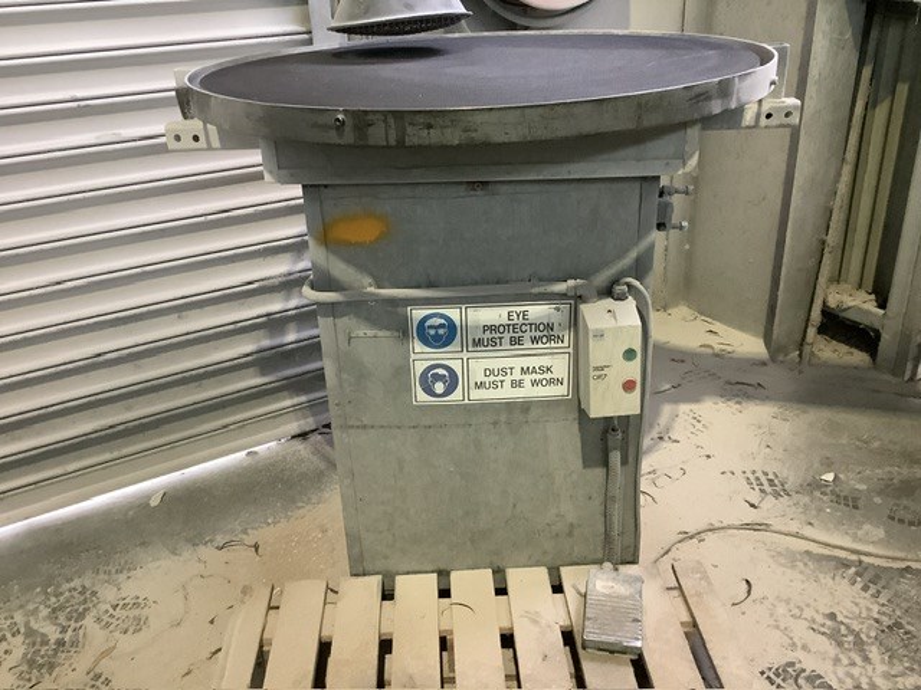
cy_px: 345
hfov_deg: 58.4
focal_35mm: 31
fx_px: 825
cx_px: 460
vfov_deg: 45.4
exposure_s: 1/50
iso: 400
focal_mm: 3.3
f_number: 2.4
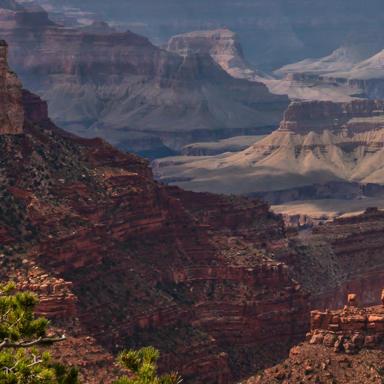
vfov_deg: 12.6
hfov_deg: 12.4
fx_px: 1732
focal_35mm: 138
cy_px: 77
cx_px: 421
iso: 400
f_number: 20
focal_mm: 56
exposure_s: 1/100
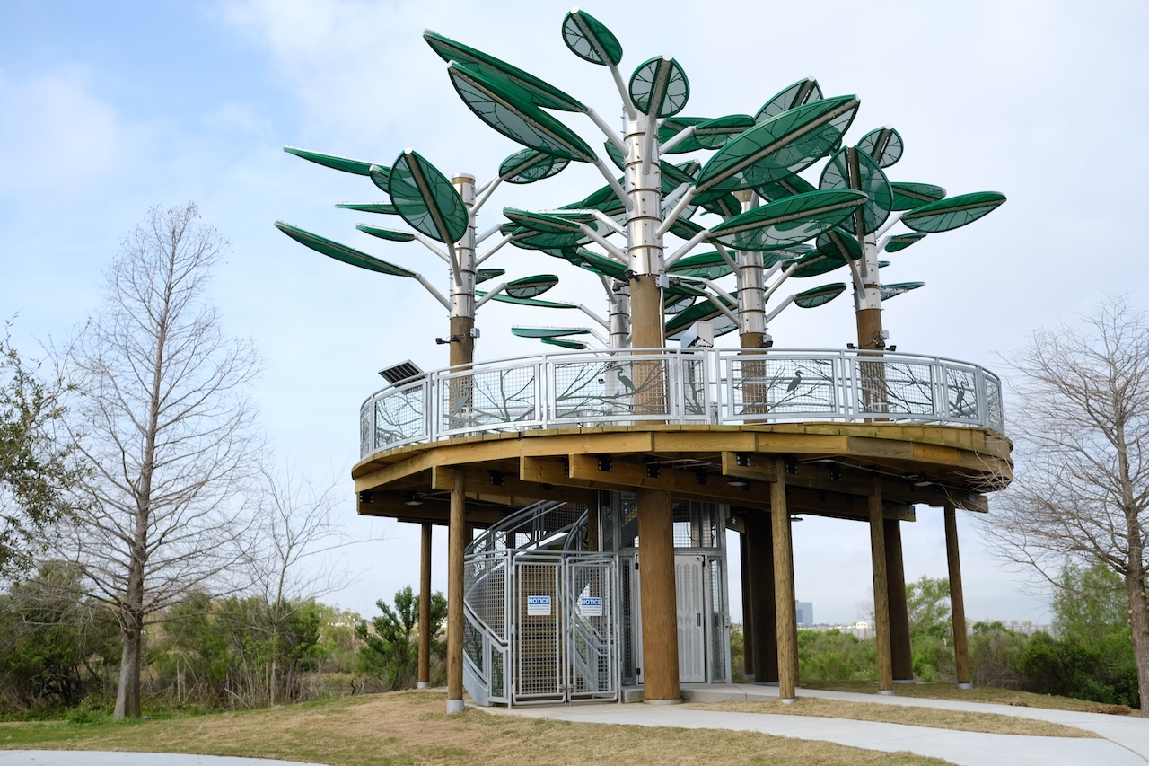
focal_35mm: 35
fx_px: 1117
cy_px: 383
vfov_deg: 37.8
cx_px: 574
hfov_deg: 54.4
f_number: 4
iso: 250
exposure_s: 1/1000
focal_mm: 23
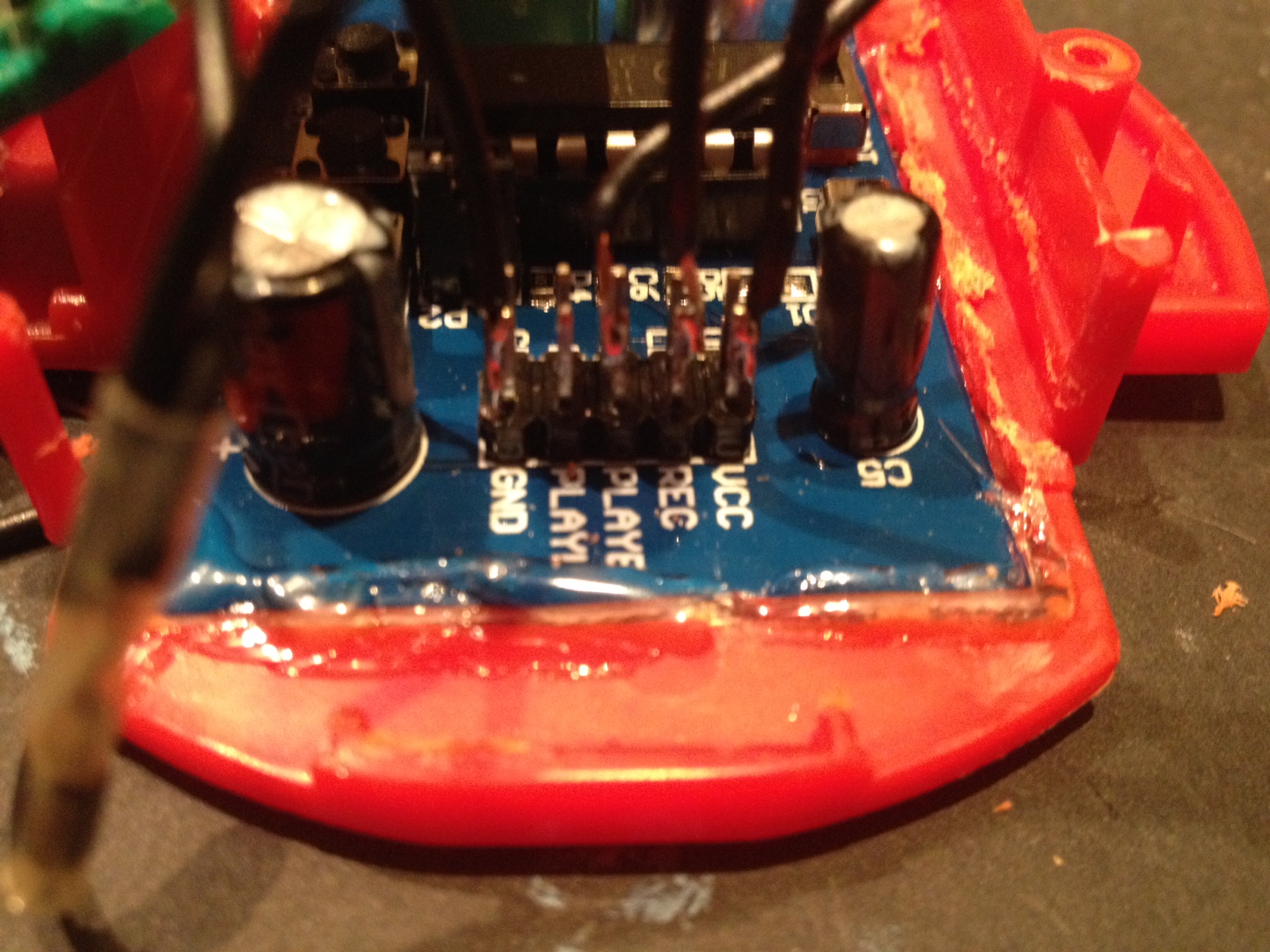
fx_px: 1284
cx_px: 635
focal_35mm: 35
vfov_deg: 40.7
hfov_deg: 52.6
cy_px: 476
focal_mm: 4.28
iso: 400
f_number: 2.4
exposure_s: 1/20
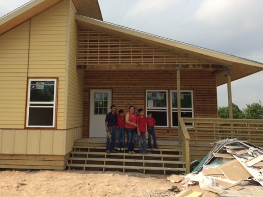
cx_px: 97
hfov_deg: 49.6
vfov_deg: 38.4
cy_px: 72
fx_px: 281
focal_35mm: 37
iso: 32
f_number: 2.2
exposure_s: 1/2933
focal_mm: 4.15
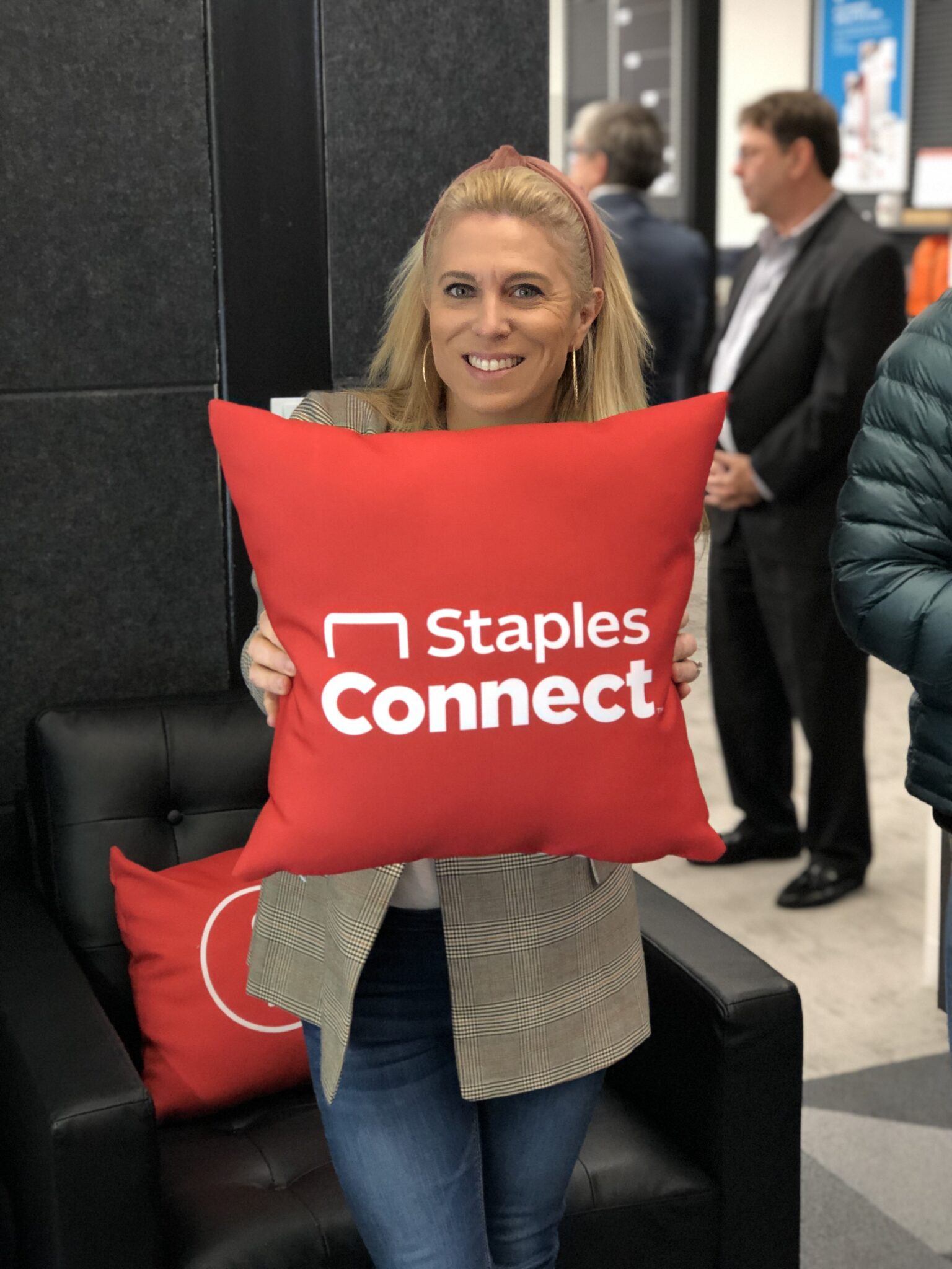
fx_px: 2090
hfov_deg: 25.7
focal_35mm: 57
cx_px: 476
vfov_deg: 33.8
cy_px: 634
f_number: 2.8
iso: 200
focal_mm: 6.6
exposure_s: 1/30
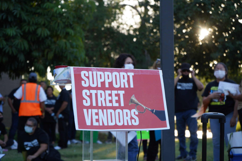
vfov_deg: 20.3
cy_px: 80
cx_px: 121
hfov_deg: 30.1
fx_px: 450
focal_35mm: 67
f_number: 5.6
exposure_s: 1/250
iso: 400
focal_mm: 67
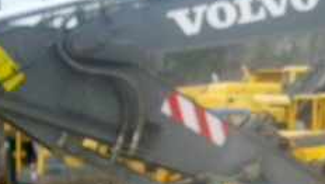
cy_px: 114
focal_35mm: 111
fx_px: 957
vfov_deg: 10.9
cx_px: 385
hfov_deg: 18.3
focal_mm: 6.2
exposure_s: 1/160
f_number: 2.8
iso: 80
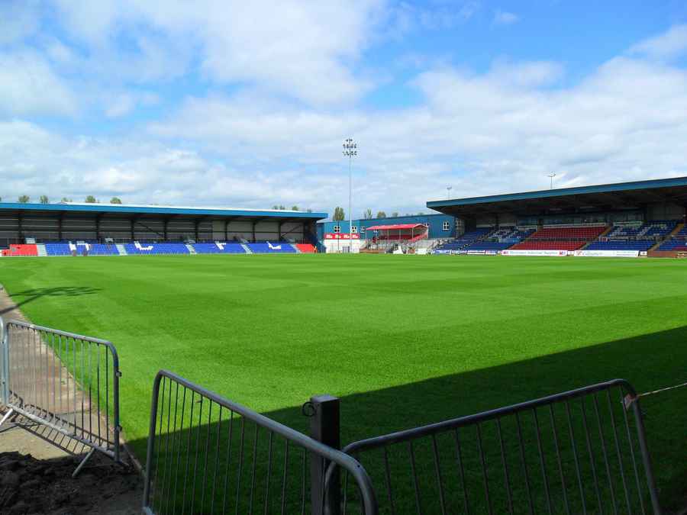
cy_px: 258
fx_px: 536
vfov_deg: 51.4
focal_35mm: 27
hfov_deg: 65.3
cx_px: 344
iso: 100
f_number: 8.9
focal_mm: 4.9
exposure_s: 1/180
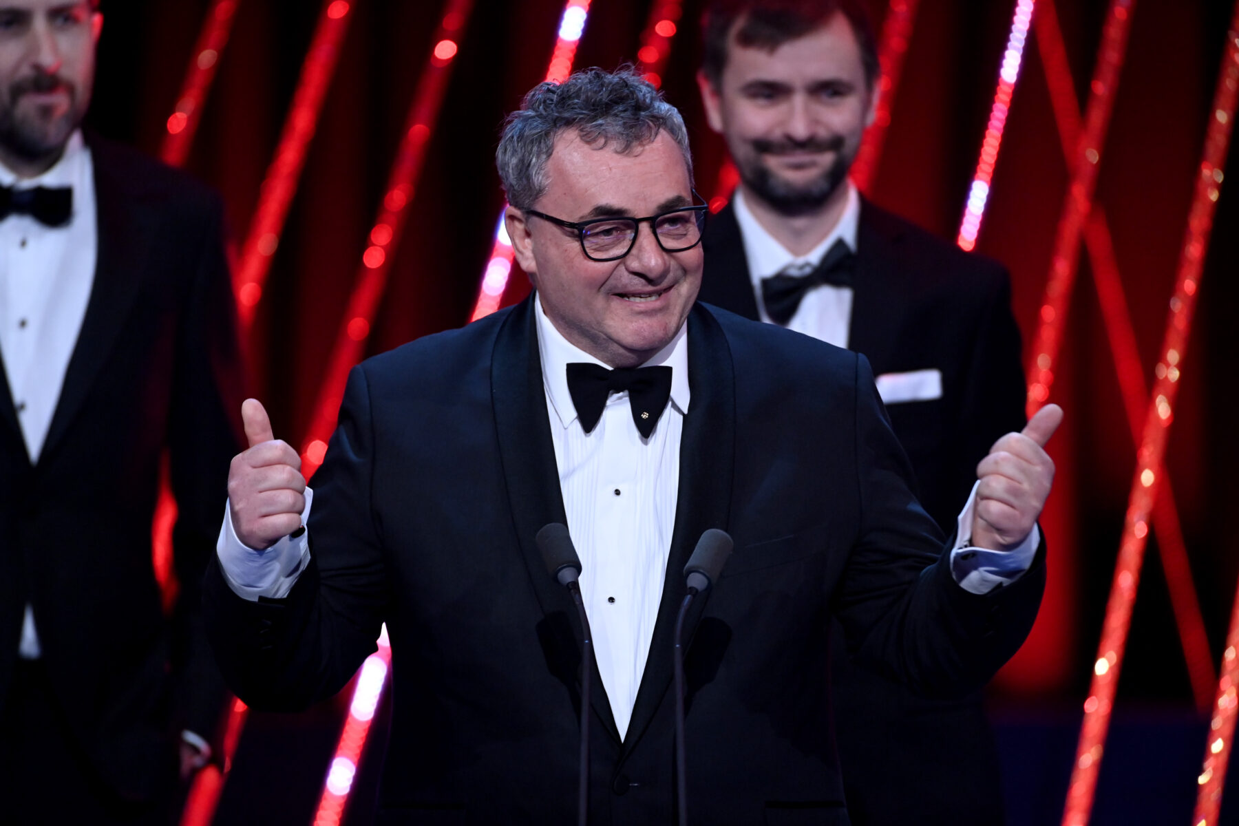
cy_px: 413
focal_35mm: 500
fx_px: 17207
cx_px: 620
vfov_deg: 2.7
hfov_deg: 4.1
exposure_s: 1/320
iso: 5000
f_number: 4
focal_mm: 500
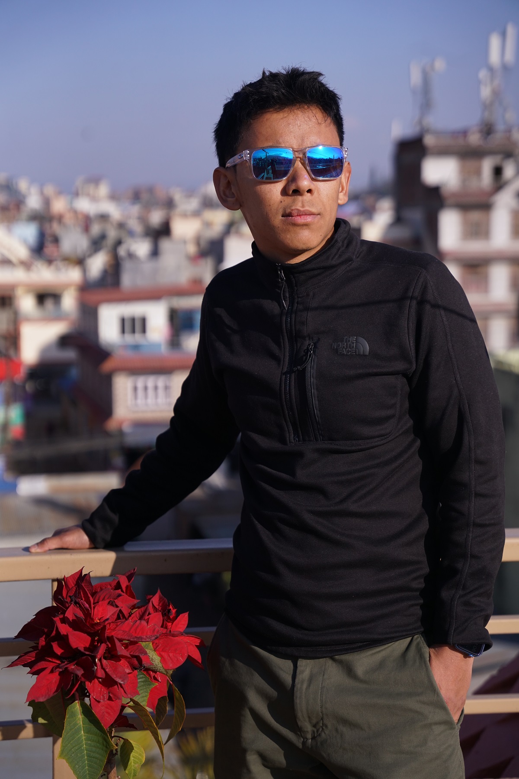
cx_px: 260
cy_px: 390
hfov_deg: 19.5
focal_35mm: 70
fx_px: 1513
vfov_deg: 28.8
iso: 500
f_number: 4
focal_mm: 70
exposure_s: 1/4000
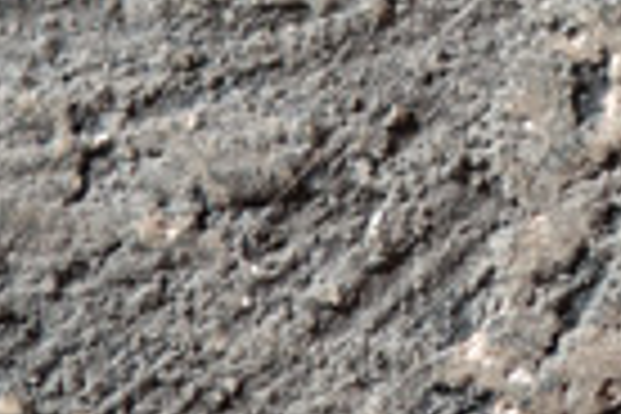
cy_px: -268
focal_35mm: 777
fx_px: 13402
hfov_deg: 2.7
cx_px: 745
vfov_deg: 1.8
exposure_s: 1/200
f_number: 3.2
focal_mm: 105
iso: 100
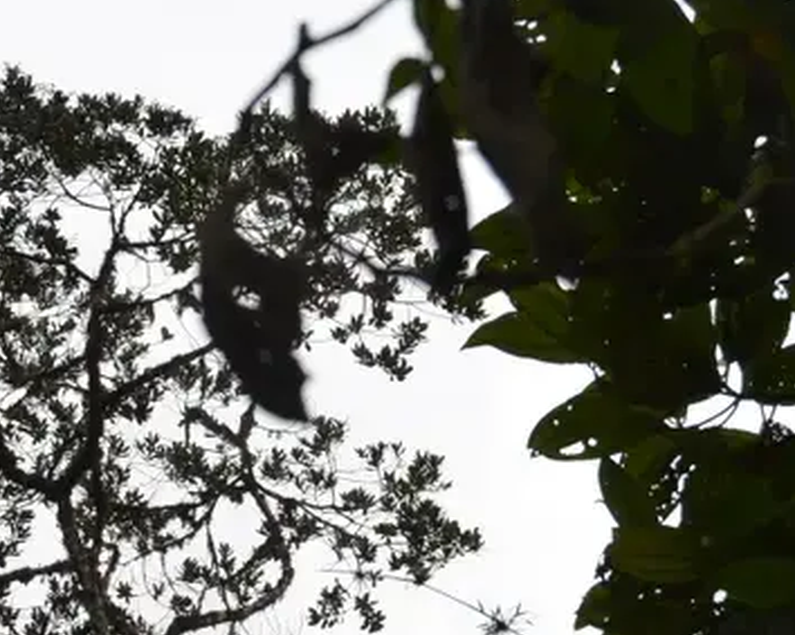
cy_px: 539
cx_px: -18
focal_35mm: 111
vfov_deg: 13.8
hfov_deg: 16.9
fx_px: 2612
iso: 100
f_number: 6.3
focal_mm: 35
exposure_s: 1/200
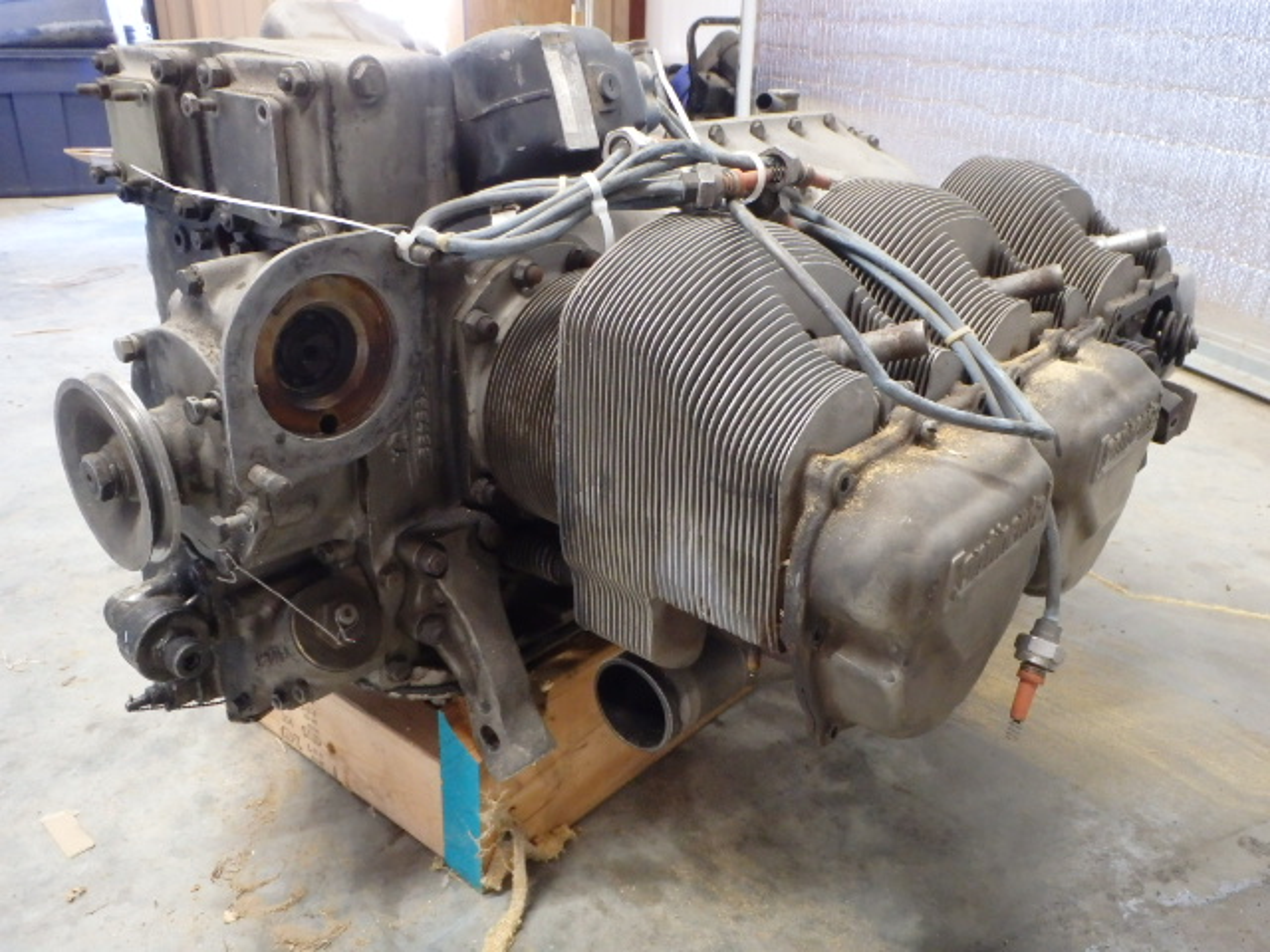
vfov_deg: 49.7
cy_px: 476
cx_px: 635
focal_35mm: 28
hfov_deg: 63.4
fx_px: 1027
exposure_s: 1/15
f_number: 3.9
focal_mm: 5
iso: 800
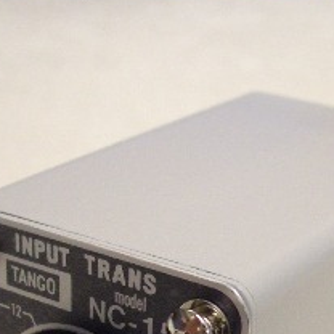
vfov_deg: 17.7
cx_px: 233
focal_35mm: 95
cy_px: 365
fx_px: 1037
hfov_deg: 18.2
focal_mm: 5.8
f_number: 2.6
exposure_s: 1/15
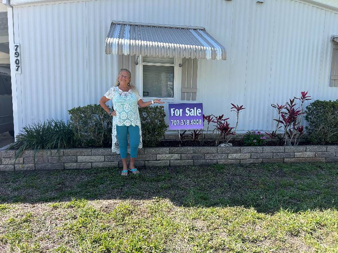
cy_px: 126
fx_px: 254
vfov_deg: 53.0
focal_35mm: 26
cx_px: 169
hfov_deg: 67.3
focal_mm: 5.7
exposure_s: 1/1412
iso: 50
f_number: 1.5
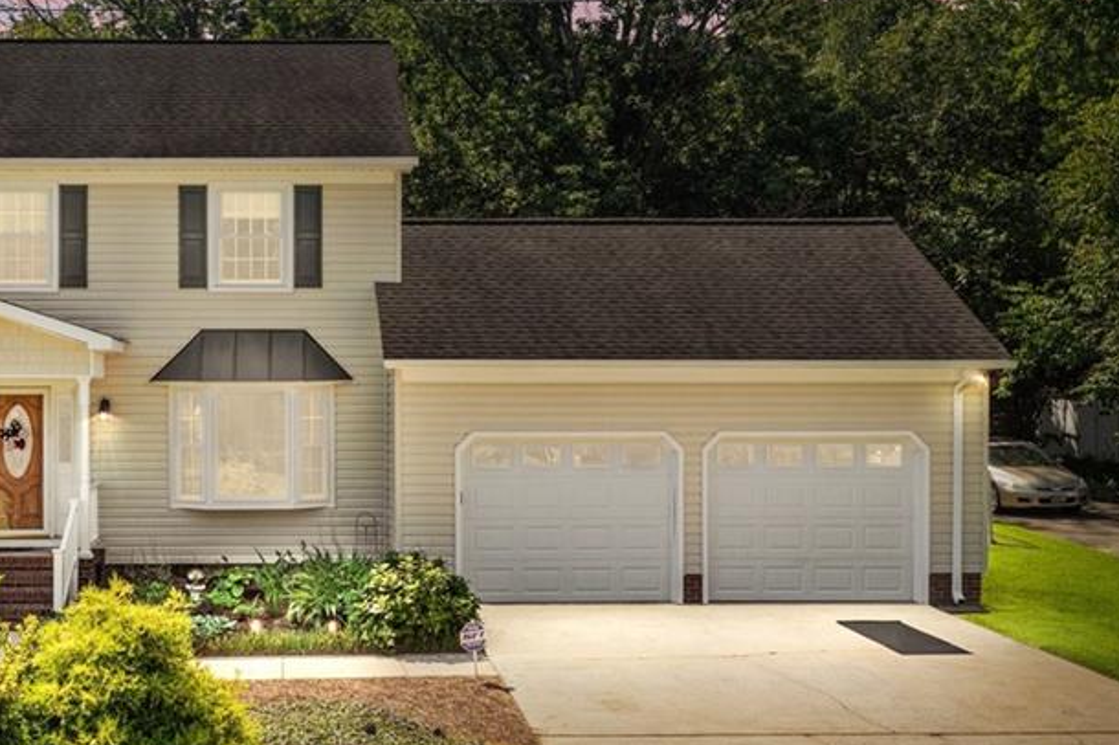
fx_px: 1460
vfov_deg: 28.6
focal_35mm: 47
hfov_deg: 41.0
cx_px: 308
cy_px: 423
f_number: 5.6
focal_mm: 10.26
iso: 100
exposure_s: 1/320
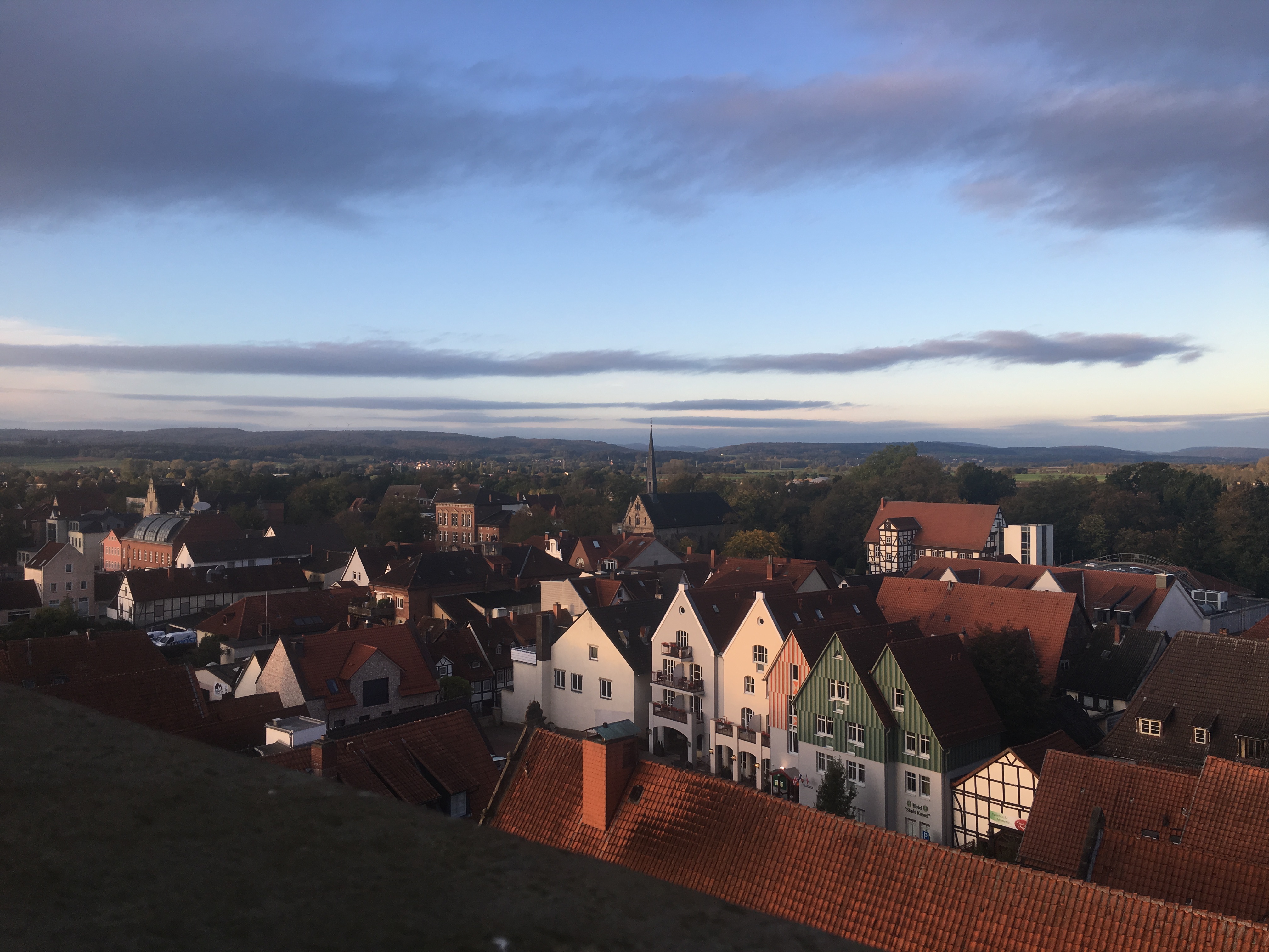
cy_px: 476
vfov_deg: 48.2
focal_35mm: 29
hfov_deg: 61.7
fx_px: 1063
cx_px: 634
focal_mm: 4.15
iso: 25
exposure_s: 1/305
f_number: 2.2
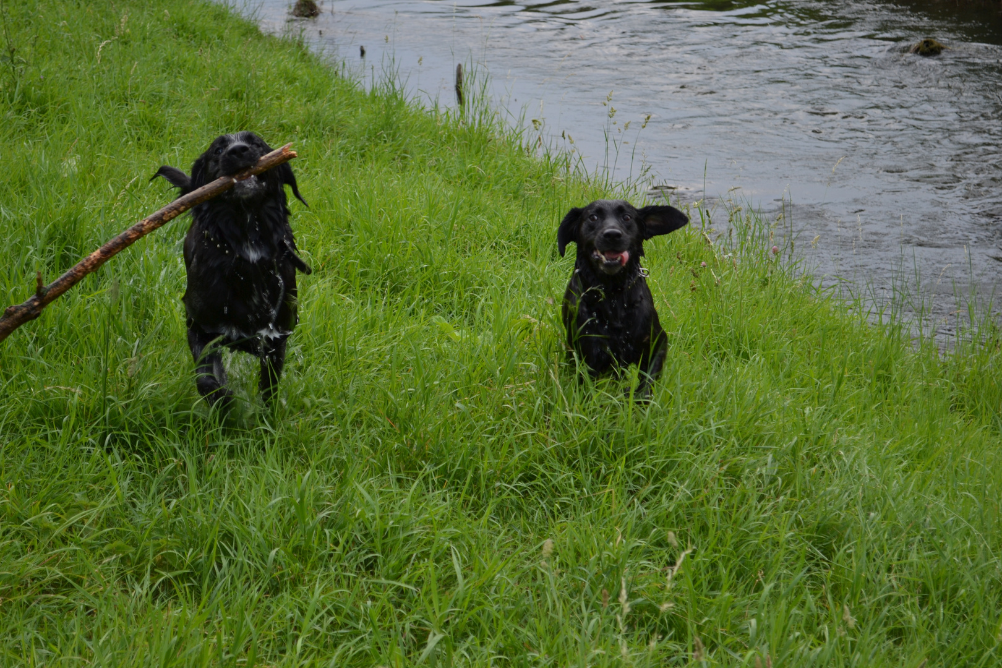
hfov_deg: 24.6
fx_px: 2296
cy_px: 334
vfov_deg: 16.6
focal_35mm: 82
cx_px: 501
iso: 140
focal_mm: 55
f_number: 5.6
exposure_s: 1/125
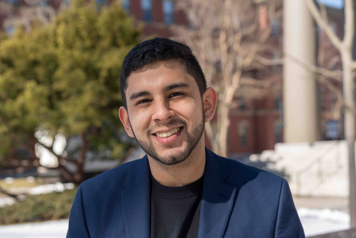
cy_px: 119
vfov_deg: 24.6
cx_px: 178
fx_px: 544
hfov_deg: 36.2
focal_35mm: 55
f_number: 4.5
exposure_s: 1/400
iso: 100
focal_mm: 55
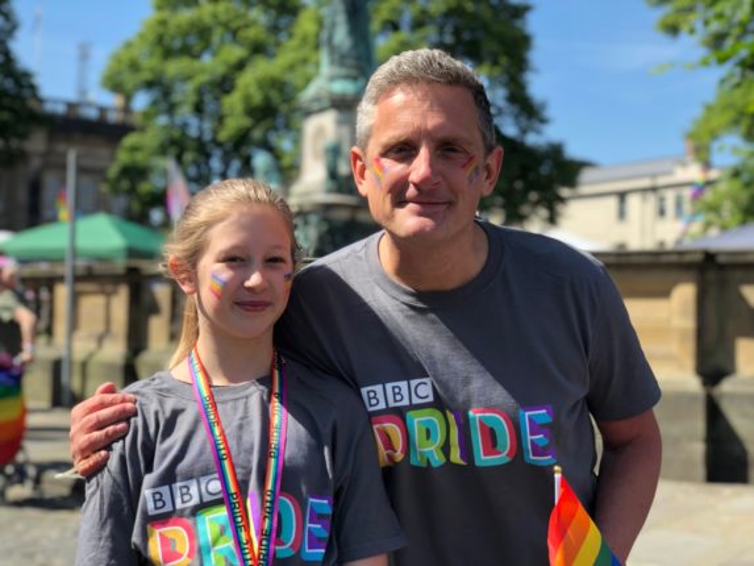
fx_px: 1133
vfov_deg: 28.0
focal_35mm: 52
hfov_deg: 36.8
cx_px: 377
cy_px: 283
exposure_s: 1/369
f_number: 2.4
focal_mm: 6
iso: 16
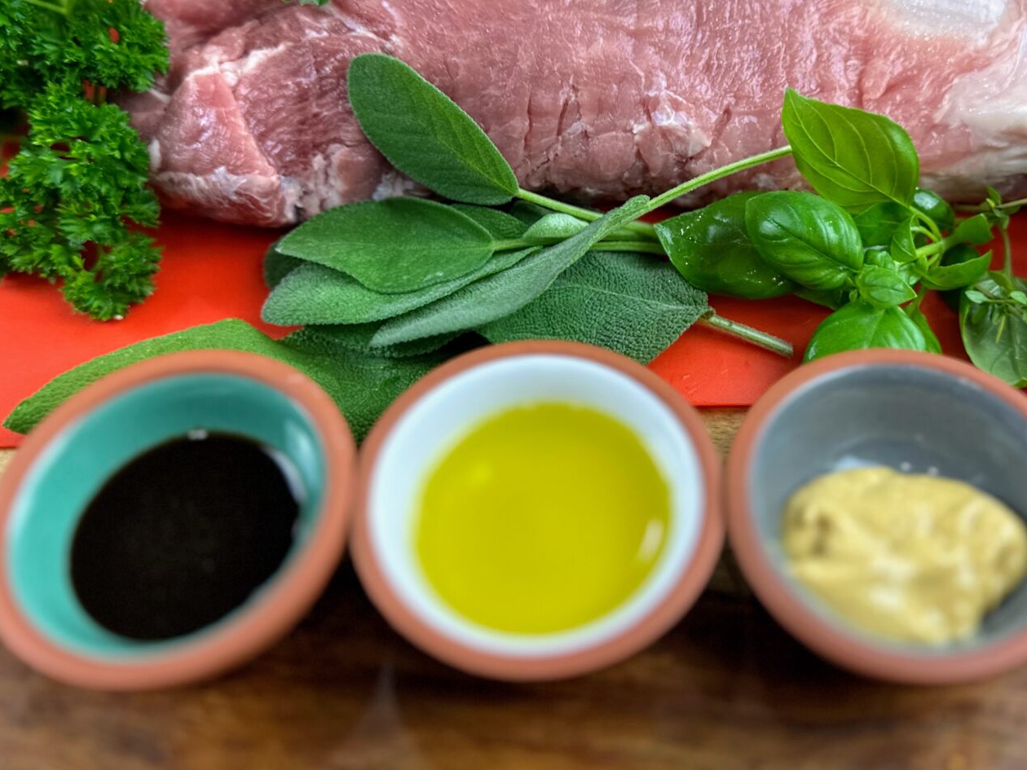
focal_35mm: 39
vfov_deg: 36.4
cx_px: 637
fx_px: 1157
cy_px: 255
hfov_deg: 47.5
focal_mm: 6.86
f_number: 1.78
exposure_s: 1/120
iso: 125
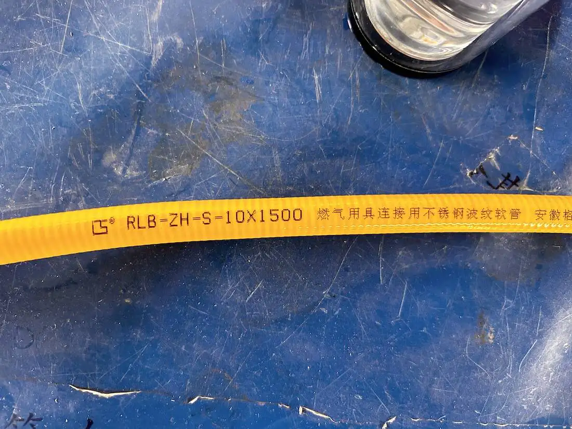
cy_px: 214
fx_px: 430
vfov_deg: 53.1
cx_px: 286
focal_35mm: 26
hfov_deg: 67.3
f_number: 1.5
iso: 400
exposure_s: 1/50
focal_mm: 5.7
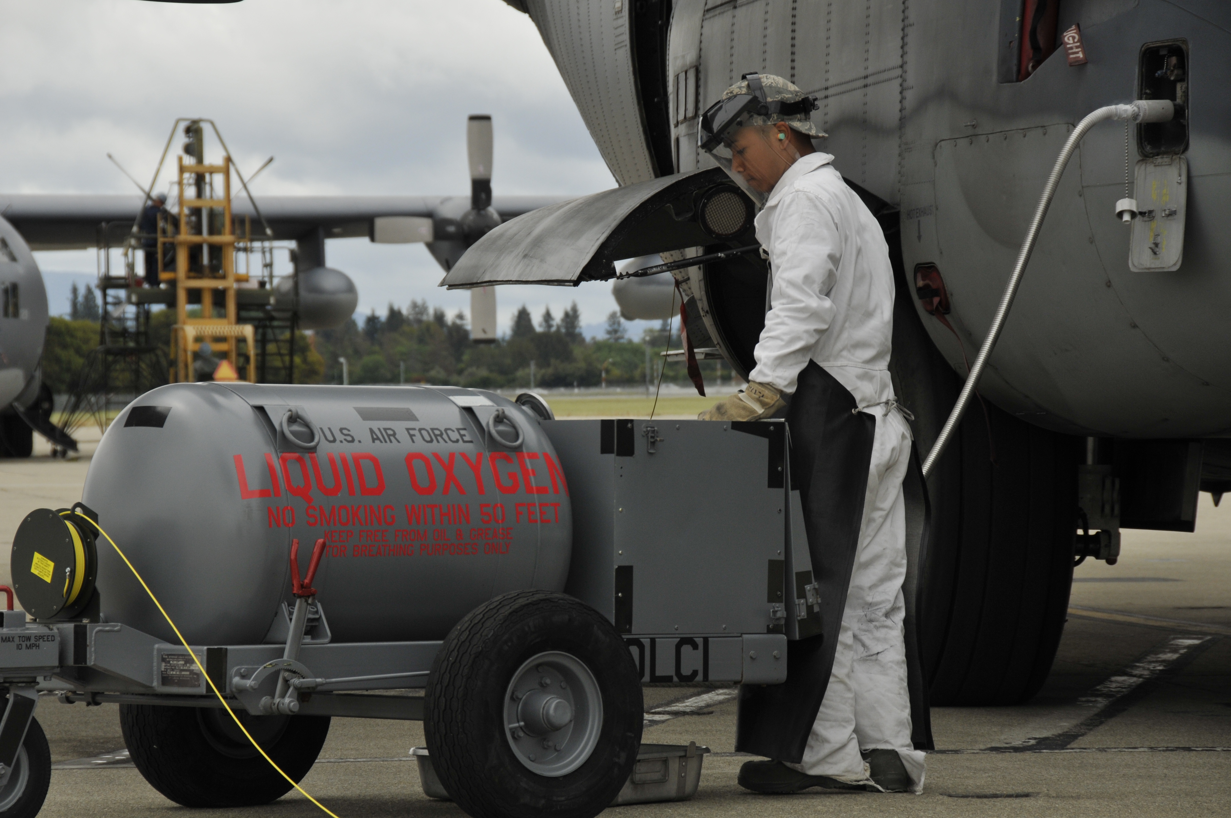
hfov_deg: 13.1
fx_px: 5379
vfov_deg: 8.7
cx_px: 616
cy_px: 409
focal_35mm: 158
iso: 320
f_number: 9
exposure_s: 1/640
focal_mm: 105
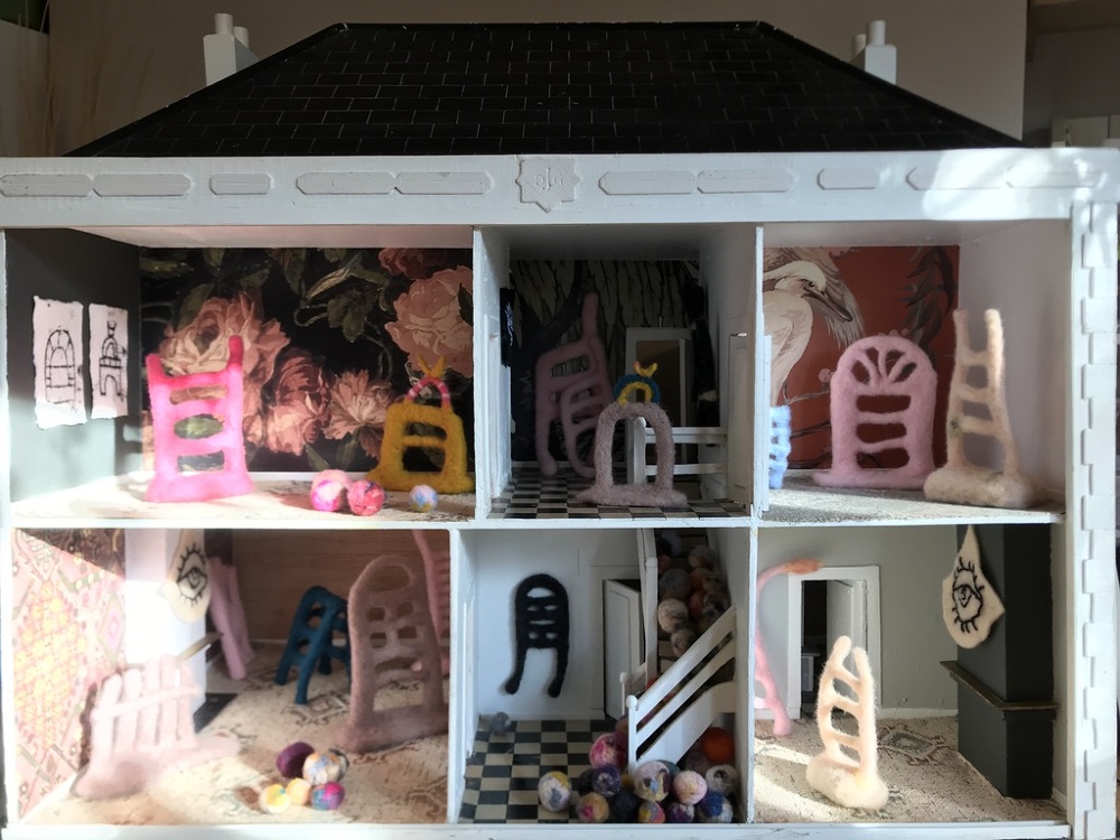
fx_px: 906
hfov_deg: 63.4
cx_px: 560
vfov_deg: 49.7
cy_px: 420
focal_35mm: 28
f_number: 1.8
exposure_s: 1/100
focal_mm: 3.99
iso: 32
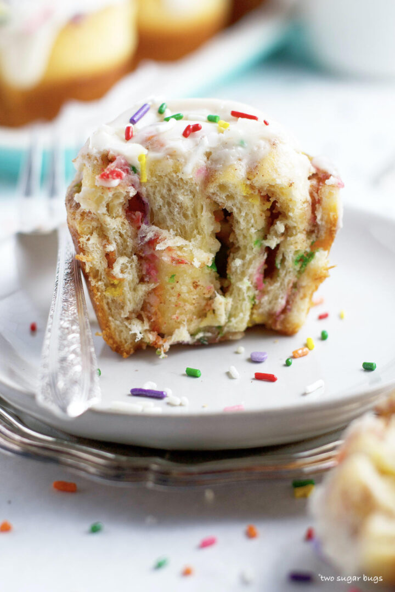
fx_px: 1234
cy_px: 296
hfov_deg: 18.2
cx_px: 198
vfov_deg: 27.0
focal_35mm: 75
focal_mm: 50
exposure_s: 1/125
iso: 100
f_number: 2.8
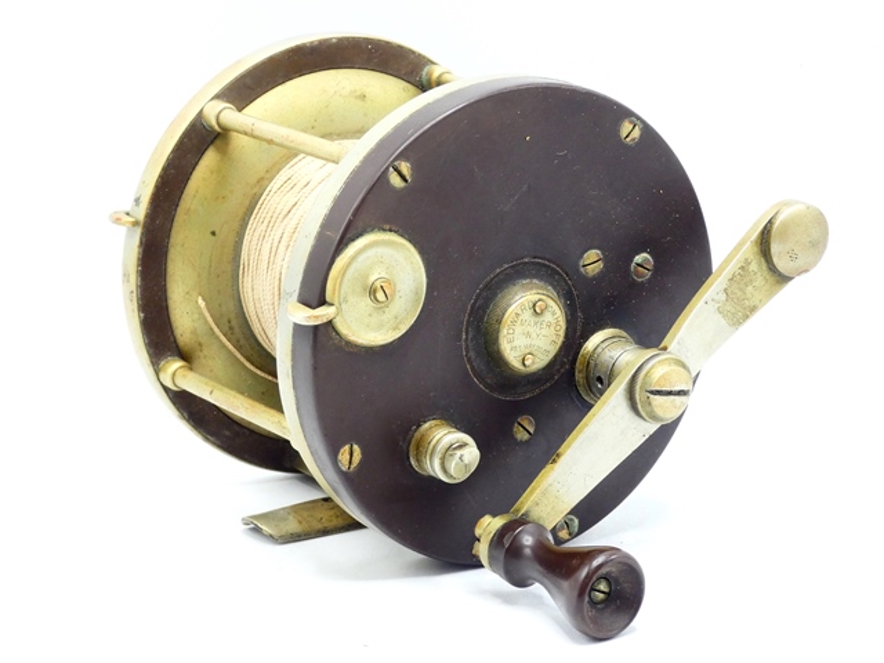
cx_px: 442
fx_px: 2605
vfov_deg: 14.5
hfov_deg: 19.3
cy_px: 332
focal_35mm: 102
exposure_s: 1/80
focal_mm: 18.3
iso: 320
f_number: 4.9
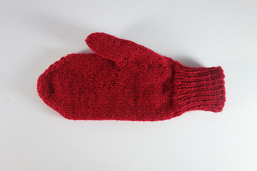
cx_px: 128
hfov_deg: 65.5
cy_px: 86
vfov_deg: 46.4
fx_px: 200
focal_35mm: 28
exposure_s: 1/100
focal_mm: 10.4
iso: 125
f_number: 2.5
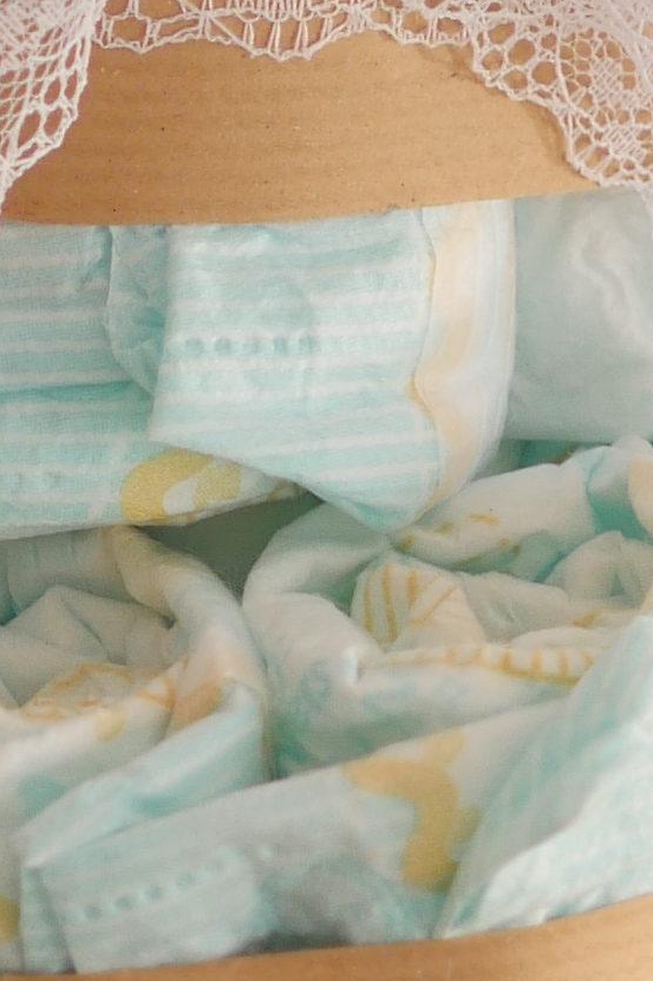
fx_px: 15813
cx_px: 490
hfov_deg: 2.4
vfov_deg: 3.5
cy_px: 1527
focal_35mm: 581
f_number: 1.8
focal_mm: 45
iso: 200
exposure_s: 1/160
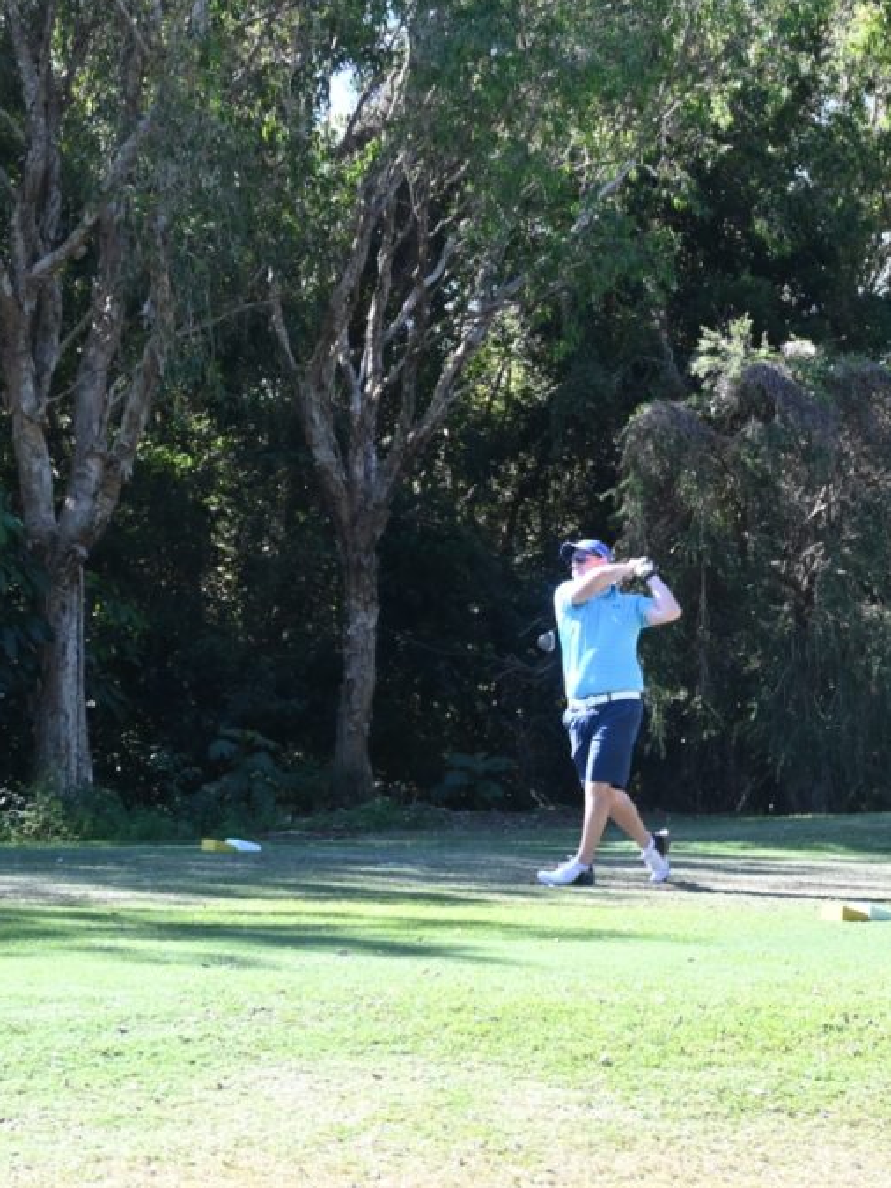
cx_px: 755
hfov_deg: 16.3
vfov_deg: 21.8
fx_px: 3080
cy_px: 592
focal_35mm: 90
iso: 1250
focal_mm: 41
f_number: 5.6
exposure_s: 1/1000
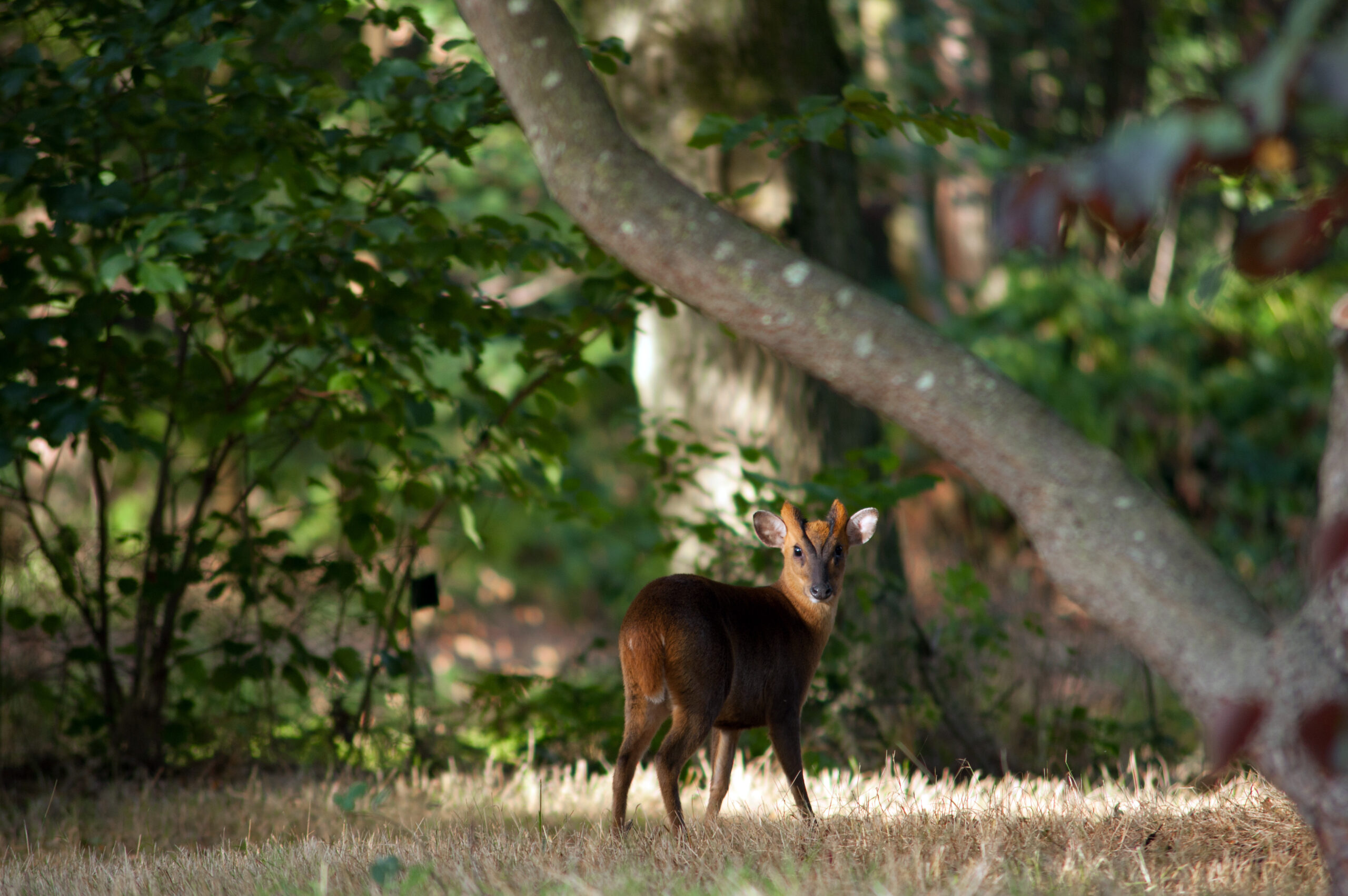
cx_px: 674
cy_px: 448
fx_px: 11225
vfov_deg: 4.6
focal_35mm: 300
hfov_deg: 6.9
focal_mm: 300
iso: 400
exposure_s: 1/80
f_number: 5.6
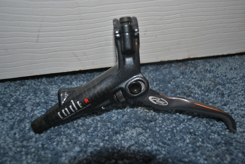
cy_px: 82
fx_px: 225
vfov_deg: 40.1
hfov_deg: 57.2
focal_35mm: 33
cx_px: 122
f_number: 3.8
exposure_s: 1/60
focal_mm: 22
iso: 100
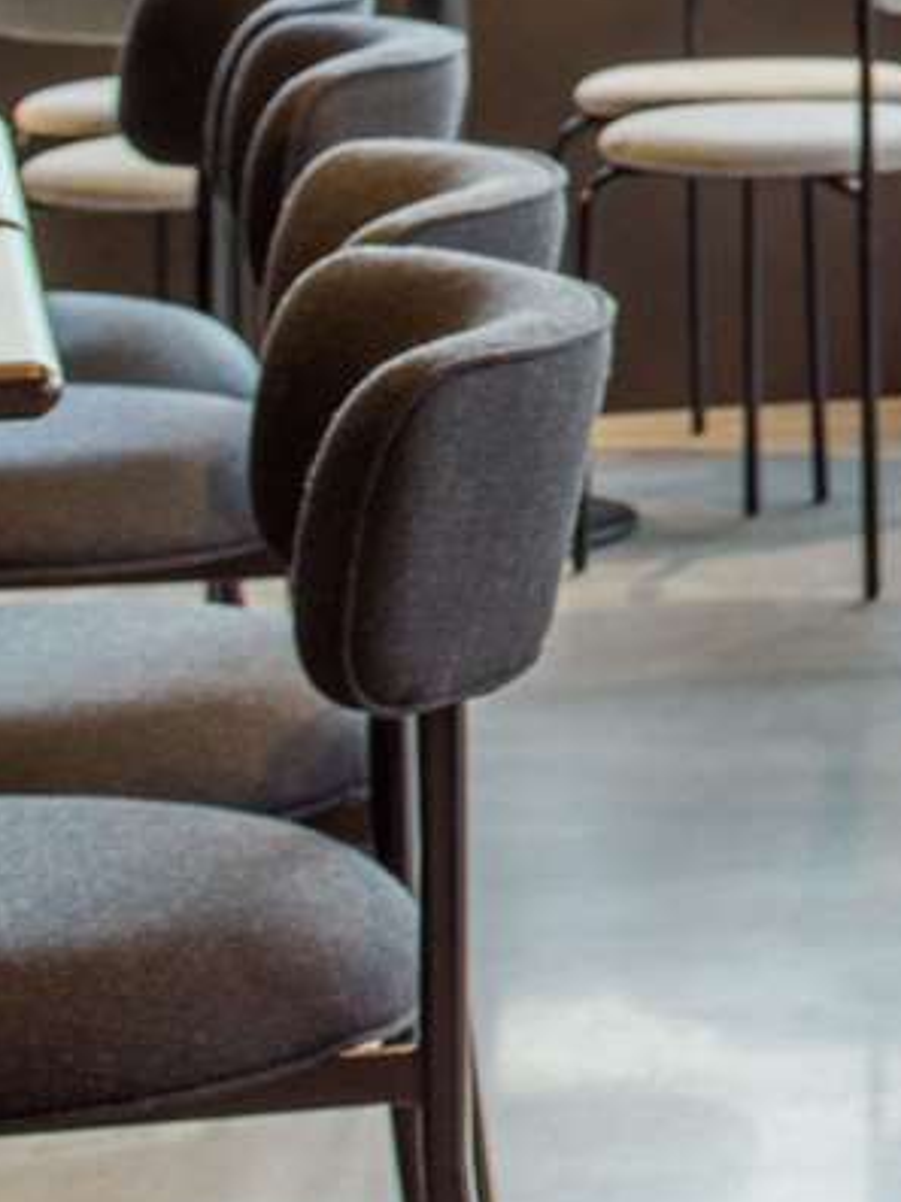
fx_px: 6316
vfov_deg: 10.6
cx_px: 2645
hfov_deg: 7.3
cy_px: -486
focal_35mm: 182
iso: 200
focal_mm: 35
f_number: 8
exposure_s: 1/8
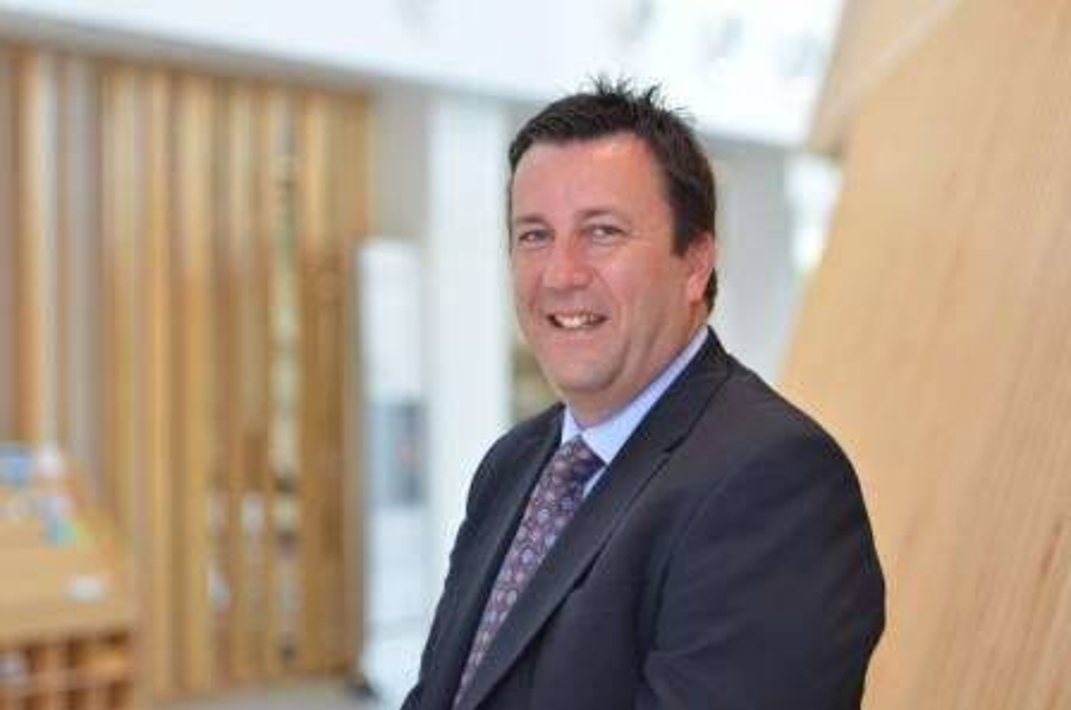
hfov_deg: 15.9
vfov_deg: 10.6
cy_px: 355
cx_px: 536
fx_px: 3831
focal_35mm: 129
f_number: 2.8
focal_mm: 86
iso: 640
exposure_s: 1/100
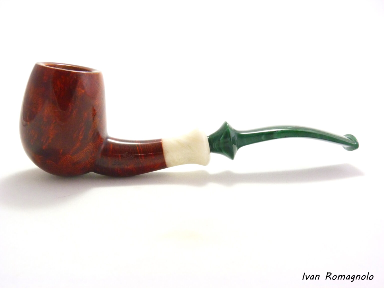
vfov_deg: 36.8
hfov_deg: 47.9
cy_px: 144
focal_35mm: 39
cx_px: 192
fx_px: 433
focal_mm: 7.1
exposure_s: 1/30
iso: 400
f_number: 3.1
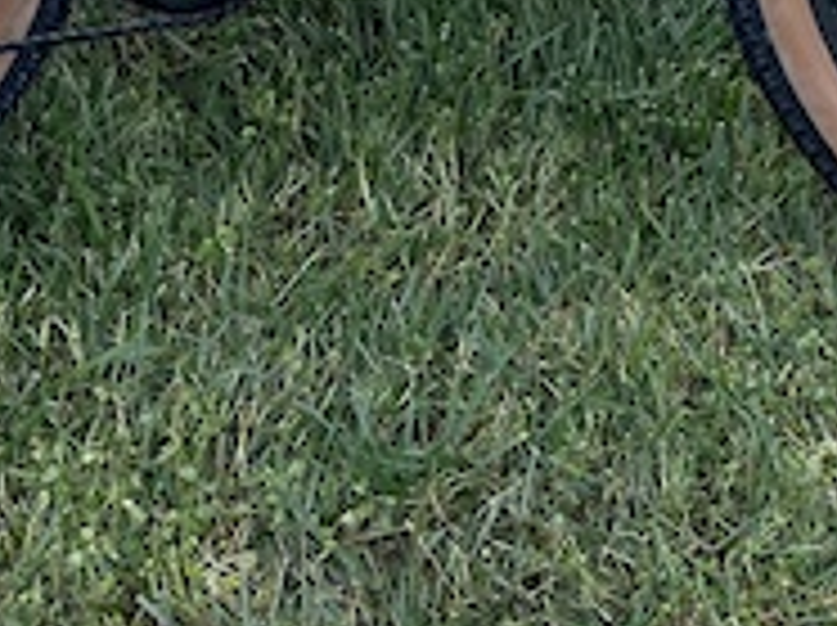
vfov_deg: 12.1
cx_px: 472
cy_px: -495
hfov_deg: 17.6
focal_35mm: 112
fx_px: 2705
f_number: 1.6
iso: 40
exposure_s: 1/172
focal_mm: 5.1
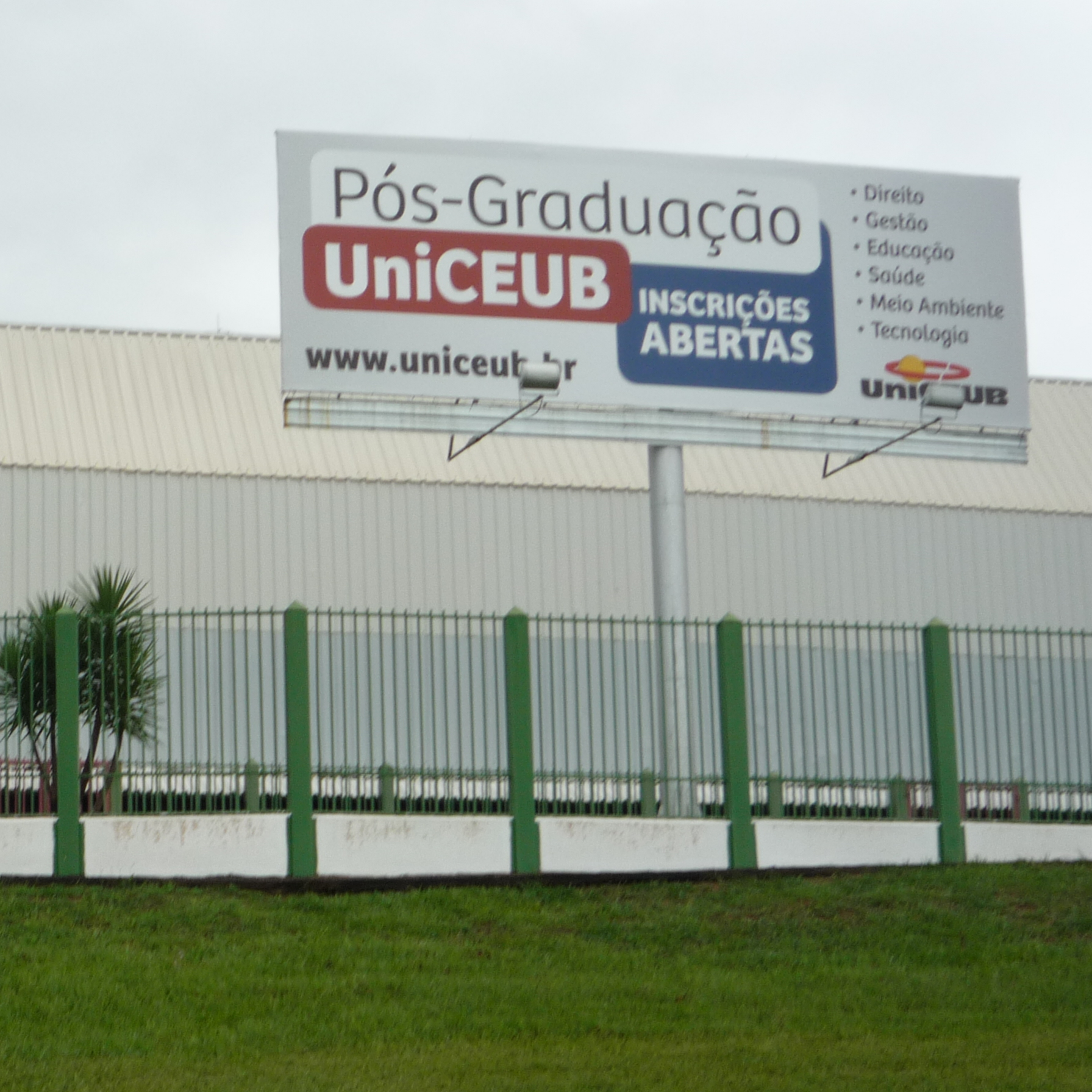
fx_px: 2570
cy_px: 684
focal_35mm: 72
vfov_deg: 23.9
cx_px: 15
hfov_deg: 23.1
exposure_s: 1/50
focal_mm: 7
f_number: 4.3
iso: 100
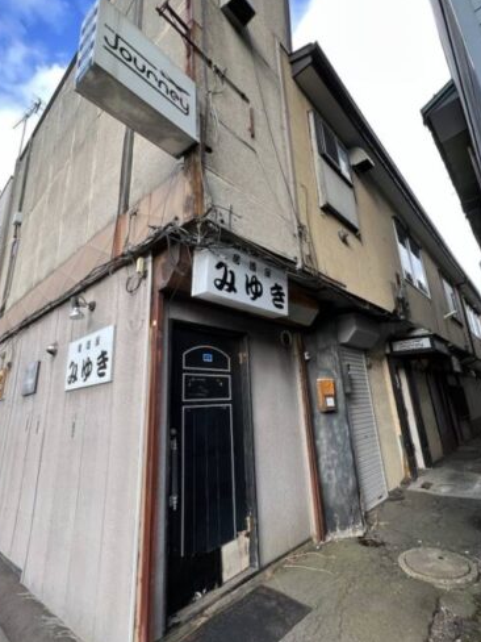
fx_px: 296
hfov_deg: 78.0
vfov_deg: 94.5
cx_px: 255
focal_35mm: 16
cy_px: 314
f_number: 1.8
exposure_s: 1/176
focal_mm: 1.57
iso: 32
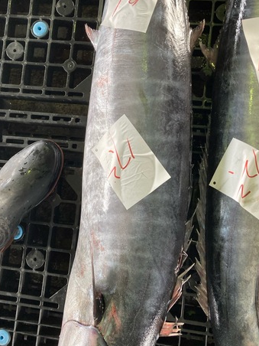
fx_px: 309
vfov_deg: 58.4
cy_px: 175
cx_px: 137
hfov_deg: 45.4
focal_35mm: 31
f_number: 1.8
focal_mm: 3.99
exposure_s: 1/60
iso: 125
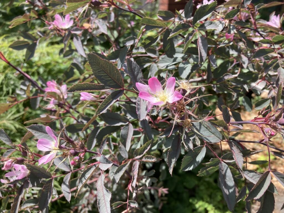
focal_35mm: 28
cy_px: 106
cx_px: 142
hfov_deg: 63.4
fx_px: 230
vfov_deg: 49.7
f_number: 1.8
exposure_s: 1/564
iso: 20
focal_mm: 3.99
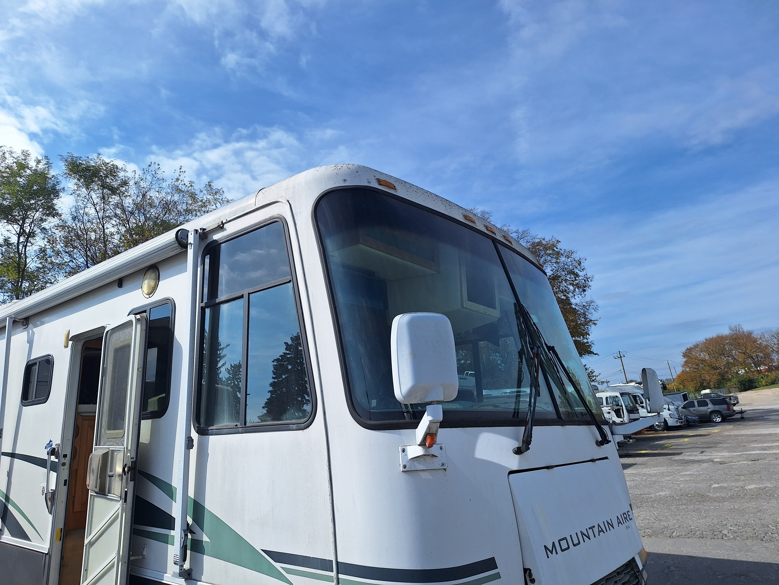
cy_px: 292
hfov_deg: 73.9
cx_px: 390
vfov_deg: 58.9
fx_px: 518
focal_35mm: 23
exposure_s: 1/3289
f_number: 1.8
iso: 40
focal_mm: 5.54
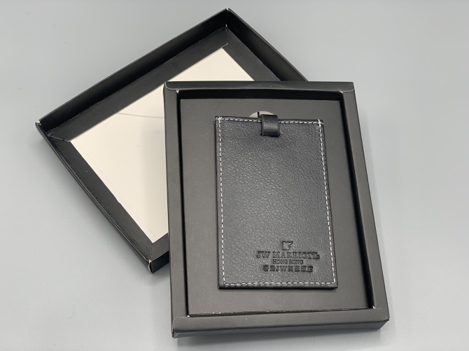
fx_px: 704
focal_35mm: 52
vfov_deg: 28.0
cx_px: 234
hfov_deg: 36.8
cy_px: 176
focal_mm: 6
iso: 40
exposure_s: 1/122
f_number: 2.4
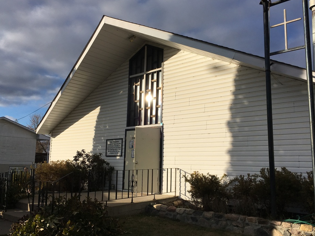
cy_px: 117
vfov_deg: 43.0
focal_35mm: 33
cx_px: 156
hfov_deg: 55.3
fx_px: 300
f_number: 2.2
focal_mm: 4.15
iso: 25
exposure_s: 1/3344
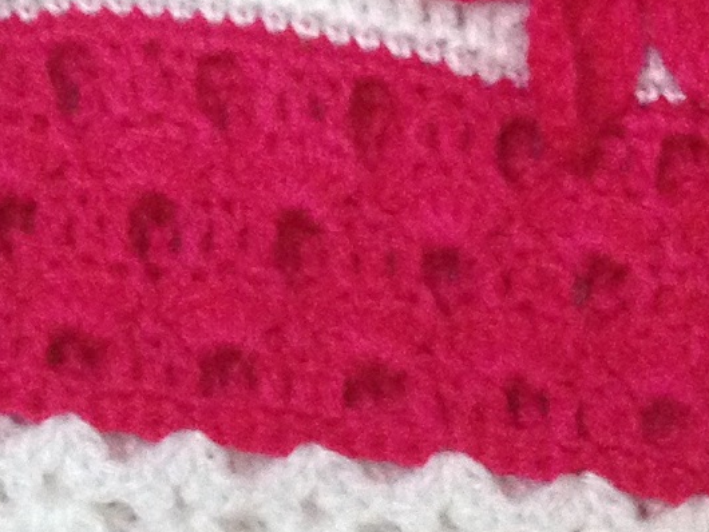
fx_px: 3381
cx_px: -256
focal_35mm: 165
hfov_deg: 11.6
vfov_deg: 9.0
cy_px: 287
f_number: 2.4
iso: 320
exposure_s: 1/20
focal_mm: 4.28
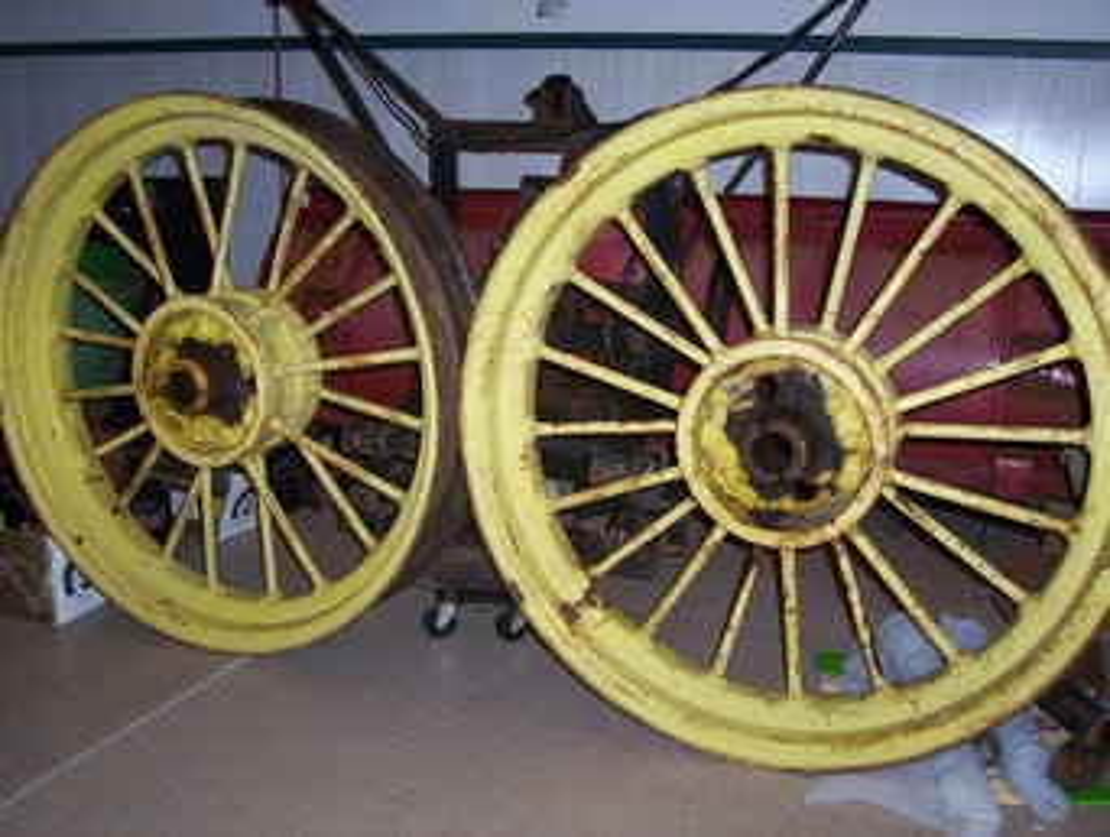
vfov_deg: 33.7
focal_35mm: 43
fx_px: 1382
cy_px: 418
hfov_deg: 43.8
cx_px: 555
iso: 140
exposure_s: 1/60
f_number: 2.73
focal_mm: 5.77
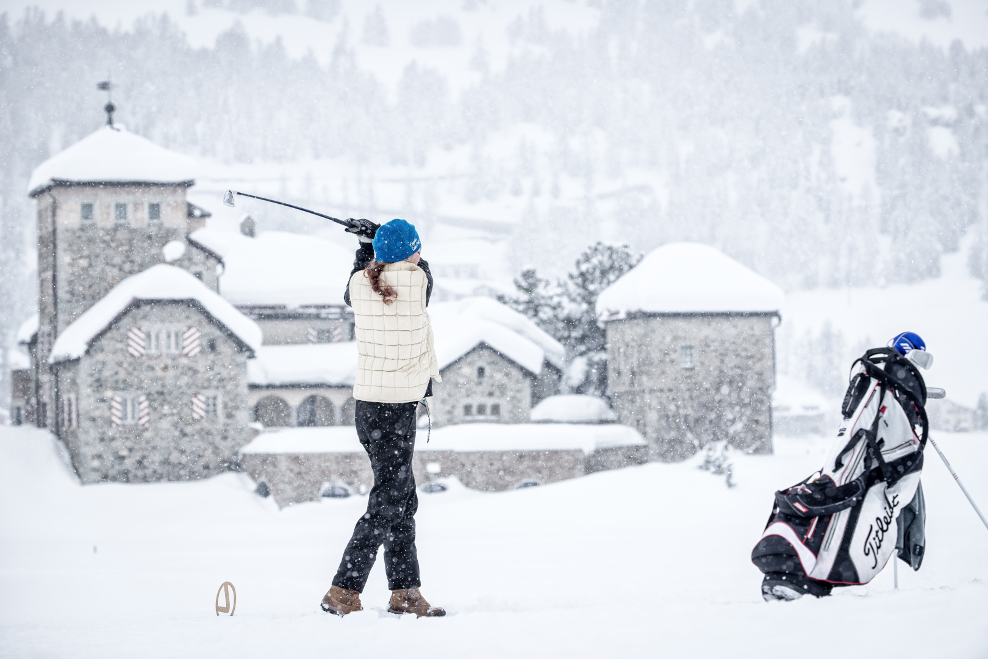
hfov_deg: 17.1
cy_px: 330
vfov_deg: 11.4
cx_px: 494
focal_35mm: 120
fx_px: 3293
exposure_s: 1/1250
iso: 400
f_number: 4.5
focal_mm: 120
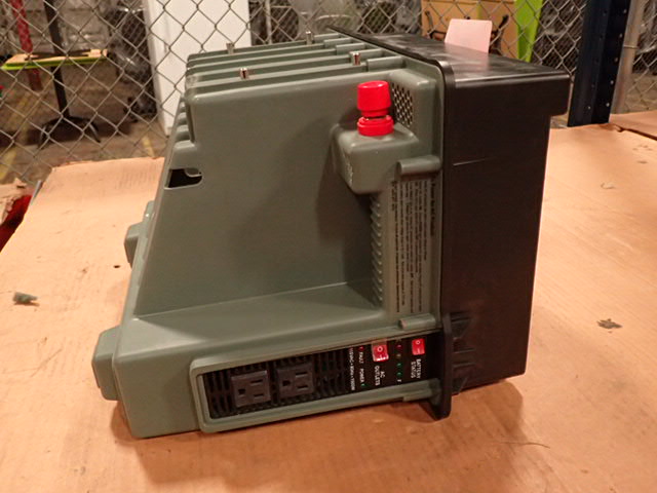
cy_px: 246
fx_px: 569
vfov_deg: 46.8
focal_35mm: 30
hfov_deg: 60.0
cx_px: 328
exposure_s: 1/30
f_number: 2.3
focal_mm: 5.5
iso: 800
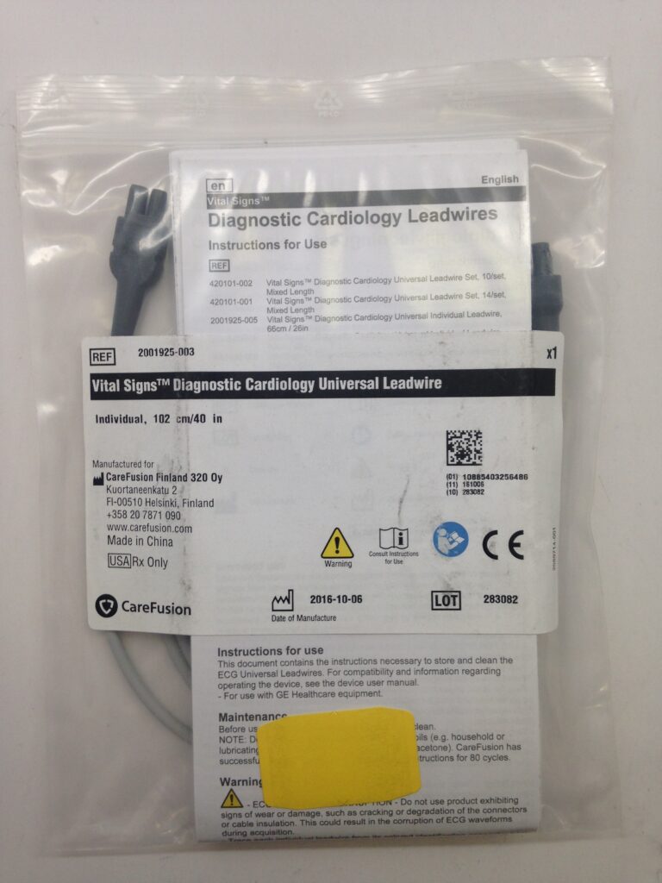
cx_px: 331
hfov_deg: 42.9
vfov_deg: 55.4
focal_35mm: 33
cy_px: 442
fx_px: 841
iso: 50
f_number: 2.4
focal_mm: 4.12
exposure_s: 1/60
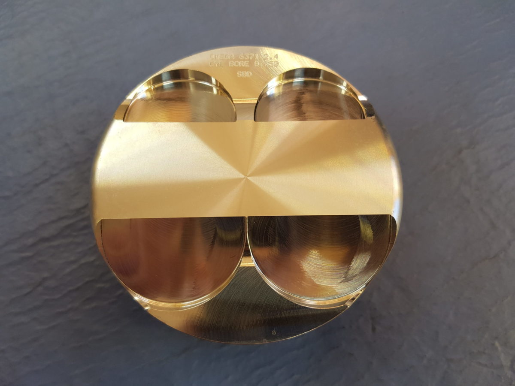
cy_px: 193
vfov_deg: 53.1
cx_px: 258
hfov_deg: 67.3
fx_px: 387
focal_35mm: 26
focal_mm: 4.2
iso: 64
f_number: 1.7
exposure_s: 1/100
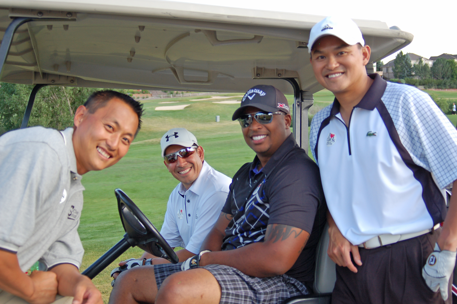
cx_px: 228
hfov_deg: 46.4
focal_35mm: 42
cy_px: 152
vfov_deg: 31.8
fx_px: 533
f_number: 3.3
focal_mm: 28
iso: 200
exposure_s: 1/400
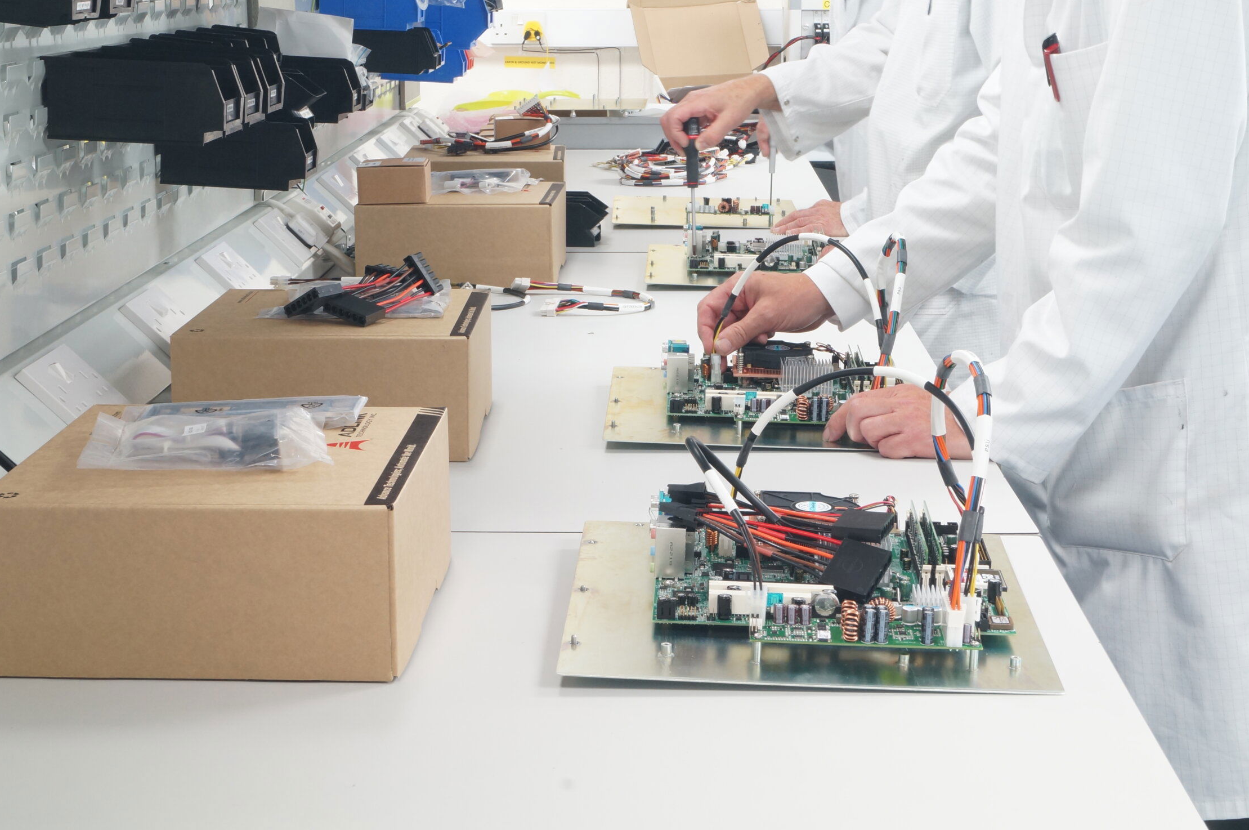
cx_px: 633
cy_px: 432
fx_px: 2099
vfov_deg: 22.4
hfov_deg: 33.1
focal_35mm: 61
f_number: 18
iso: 400
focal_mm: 35
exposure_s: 1.6
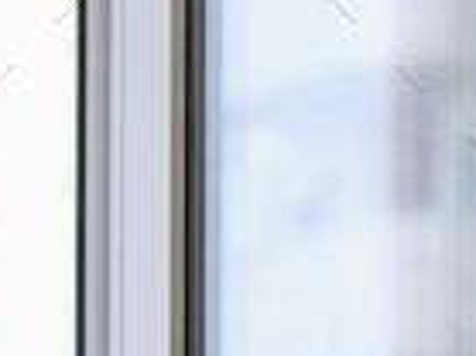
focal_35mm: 514
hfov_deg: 3.8
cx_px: -325
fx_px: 7062
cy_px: 871
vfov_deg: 2.9
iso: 250
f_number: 2.5
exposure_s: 1/200
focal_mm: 56
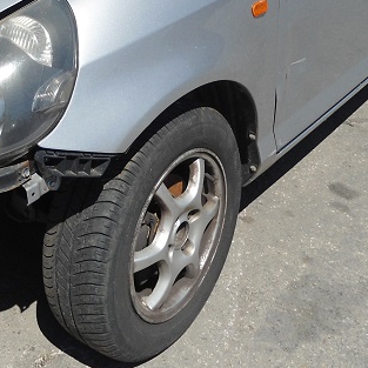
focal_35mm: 60
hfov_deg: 28.1
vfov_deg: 27.5
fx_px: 722
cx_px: 87
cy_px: 28
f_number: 8
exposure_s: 1/200
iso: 80
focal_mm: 4.7
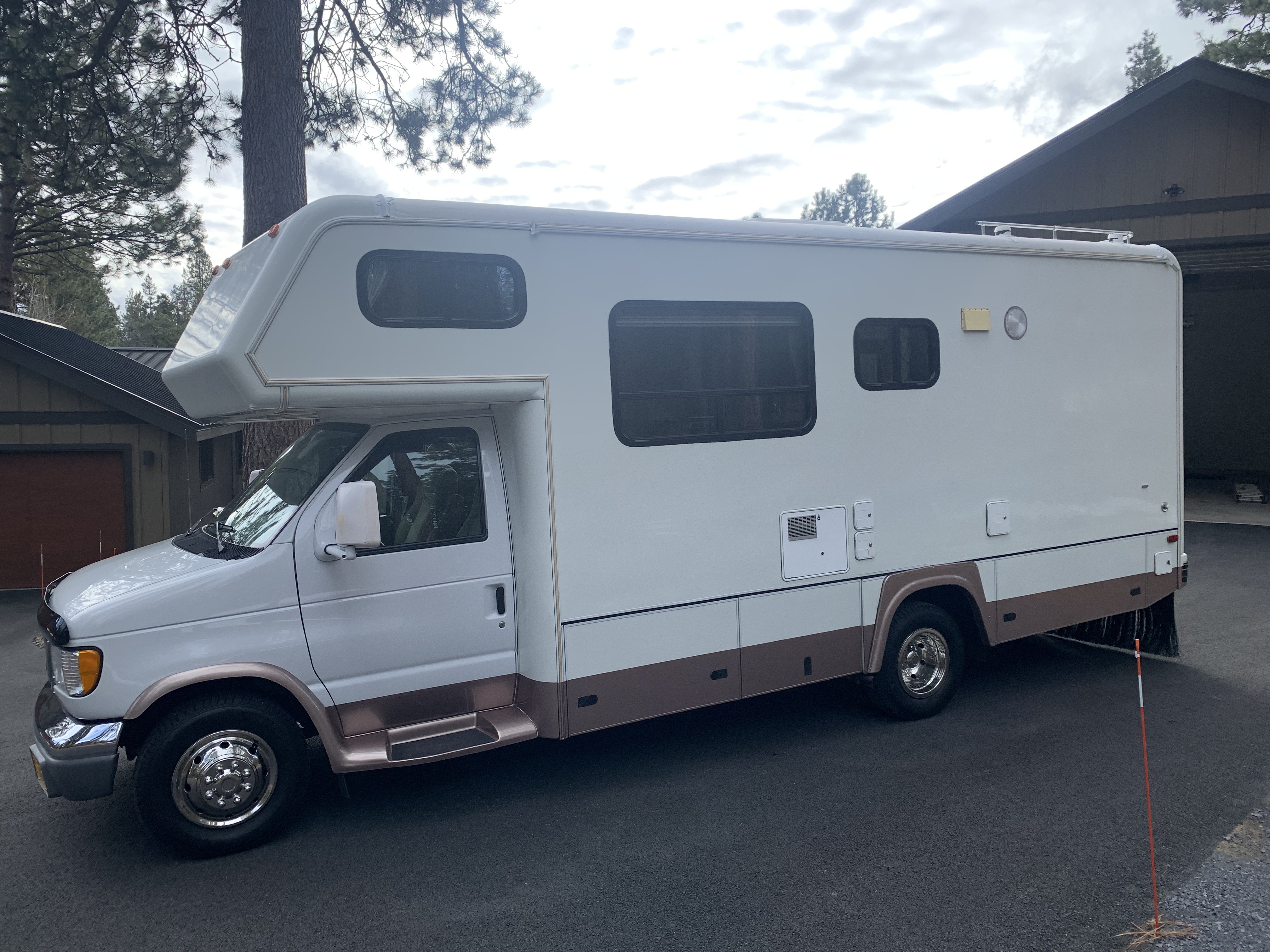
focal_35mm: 26
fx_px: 954
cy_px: 476
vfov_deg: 53.1
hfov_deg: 67.3
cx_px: 635
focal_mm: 4.25
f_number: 1.8
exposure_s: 1/894
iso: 25
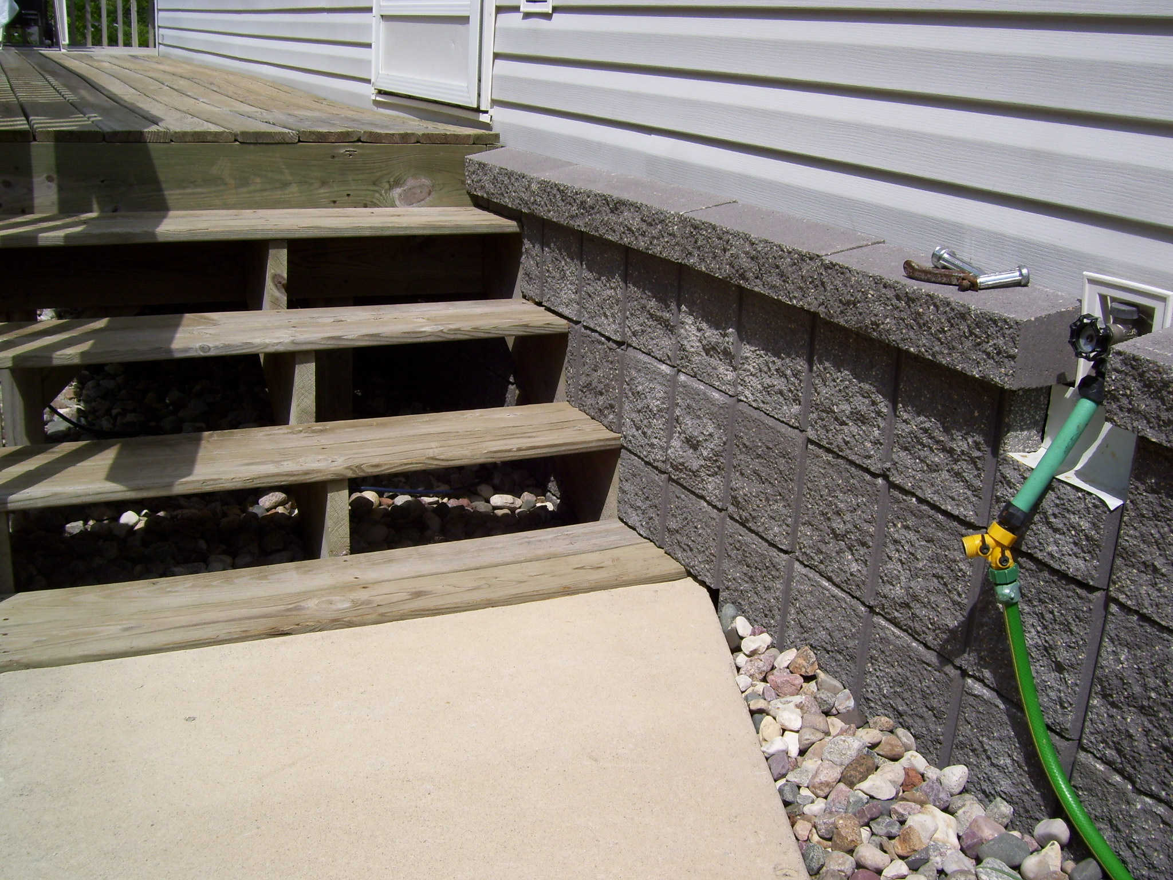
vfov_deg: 39.7
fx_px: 1220
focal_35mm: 36
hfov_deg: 51.4
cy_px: 440
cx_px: 586
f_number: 4.8
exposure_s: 1/1000
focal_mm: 6
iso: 80
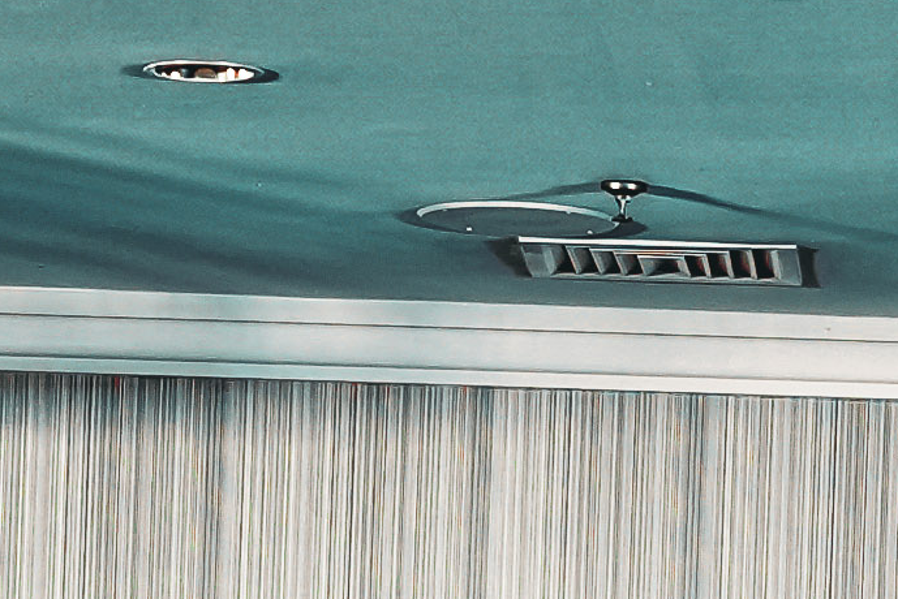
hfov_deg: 5.1
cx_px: 498
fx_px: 10131
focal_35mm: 406
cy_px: 1596
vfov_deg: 3.3
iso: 1250
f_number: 2.2
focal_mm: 66
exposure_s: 1/160
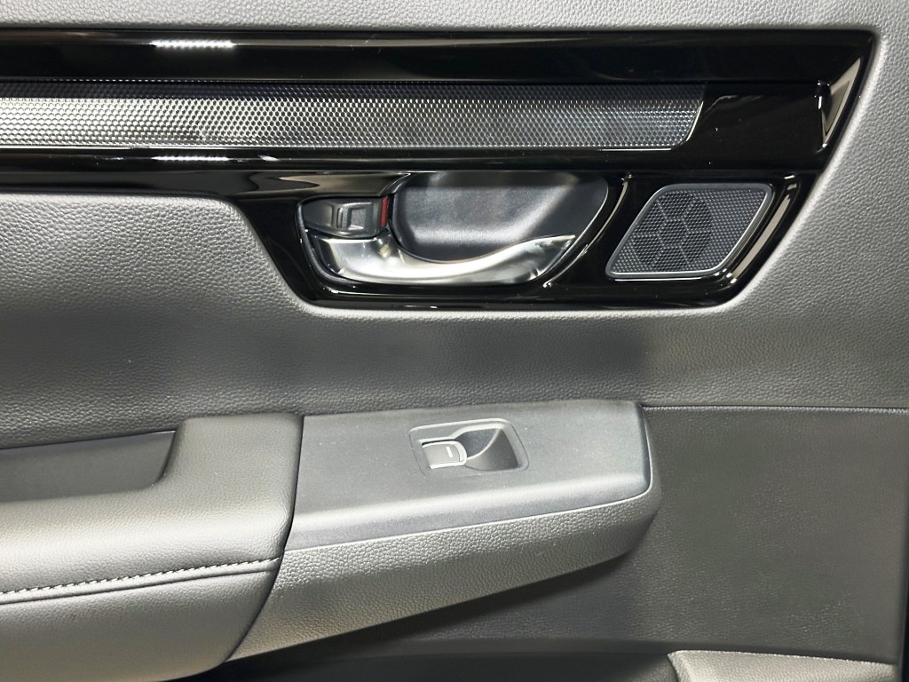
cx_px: 454
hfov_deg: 39.7
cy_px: 341
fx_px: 1260
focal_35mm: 48
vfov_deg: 30.3
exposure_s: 1/30
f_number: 1.78
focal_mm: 6.86
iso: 640
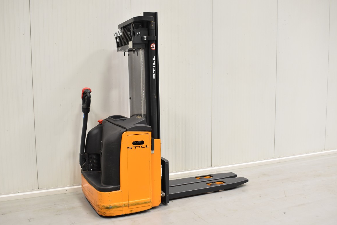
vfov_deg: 37.3
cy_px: 115
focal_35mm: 36
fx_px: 332
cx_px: 171
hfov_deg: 53.8
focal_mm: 23
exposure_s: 1/30
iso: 1250
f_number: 5.6
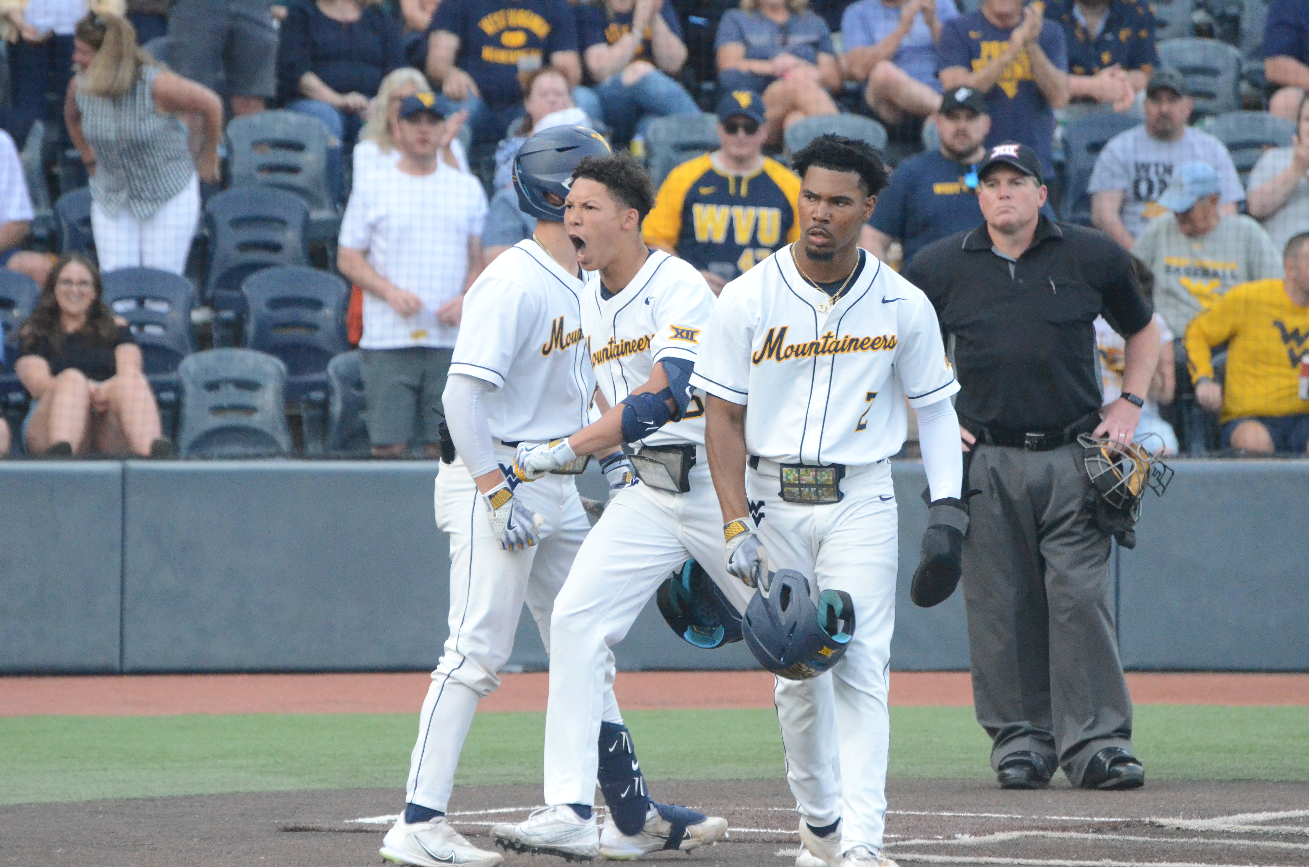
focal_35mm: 360
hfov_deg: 5.7
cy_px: 434
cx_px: 654
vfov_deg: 3.8
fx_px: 13063
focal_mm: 240
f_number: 5.6
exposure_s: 1/3200
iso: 6400
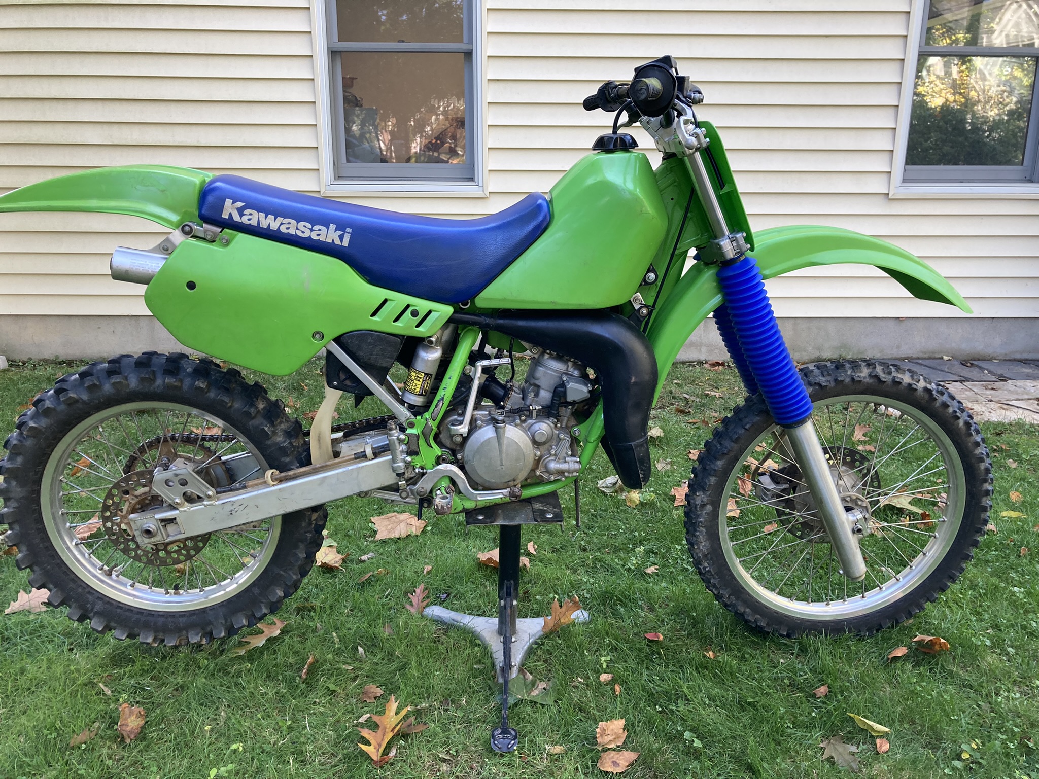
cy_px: 390
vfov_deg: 49.7
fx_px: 840
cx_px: 520
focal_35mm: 28
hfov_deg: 63.4
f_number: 1.8
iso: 64
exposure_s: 1/121
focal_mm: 3.99
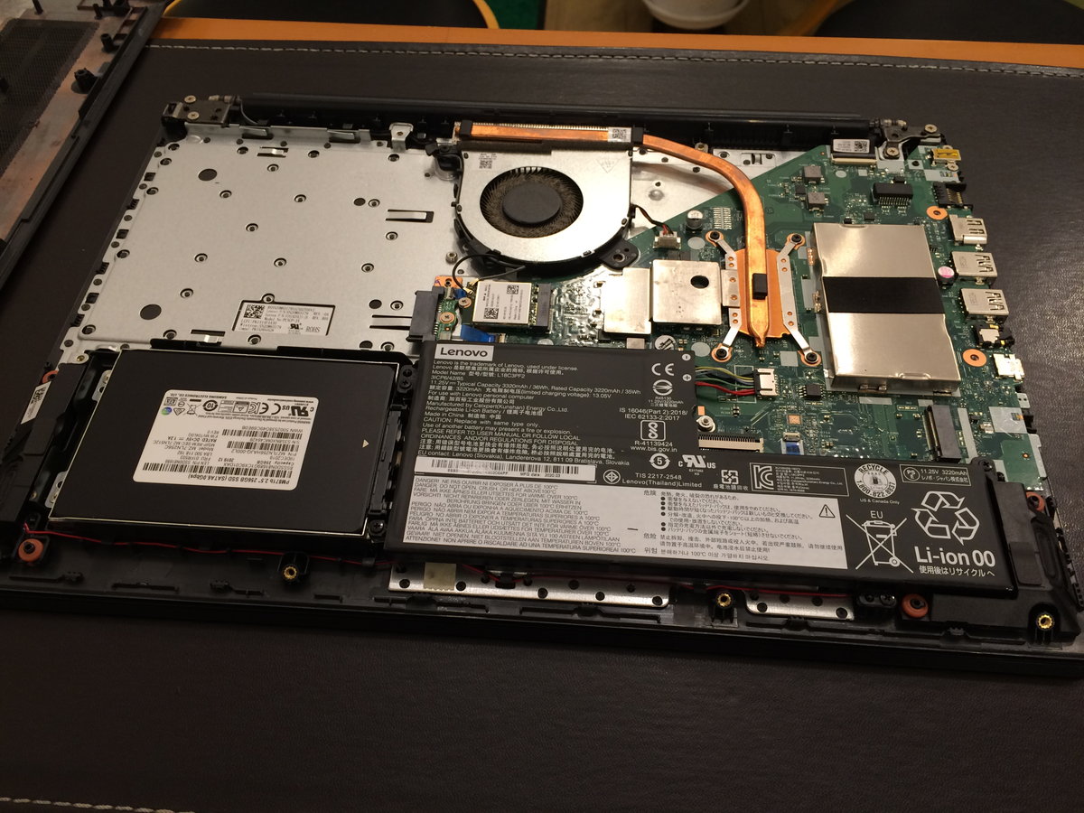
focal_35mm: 29
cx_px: 542
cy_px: 406
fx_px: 908
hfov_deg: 61.7
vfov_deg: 48.2
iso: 64
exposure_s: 1/30
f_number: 2.2
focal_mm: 4.15
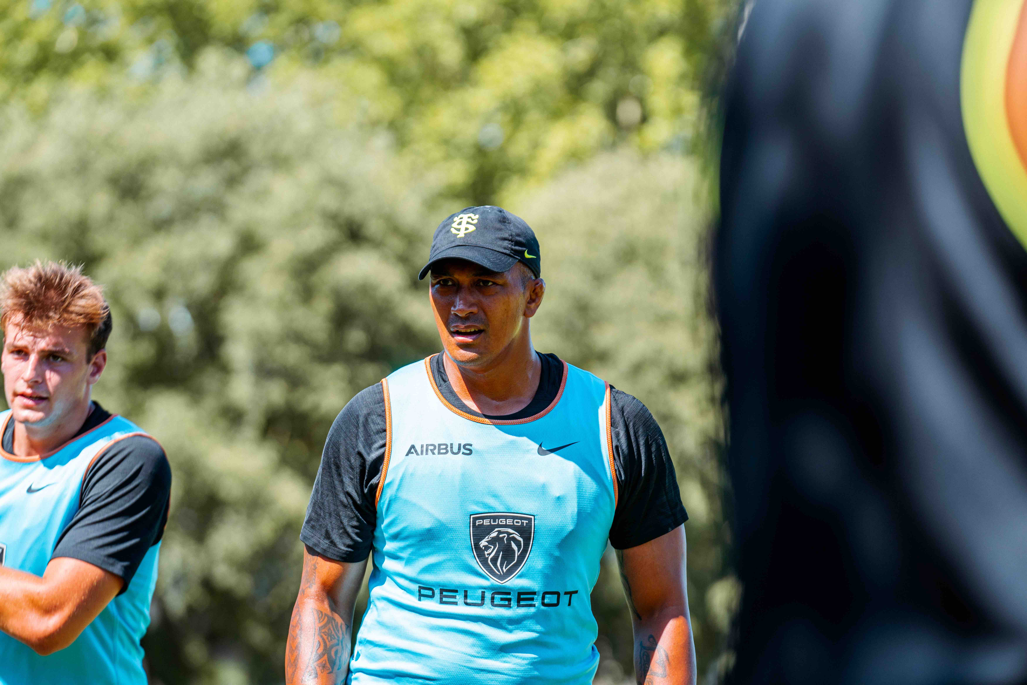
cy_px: 342
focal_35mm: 198
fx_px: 5648
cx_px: 514
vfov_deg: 6.9
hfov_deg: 10.4
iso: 100
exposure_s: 1/400
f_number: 4
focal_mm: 198
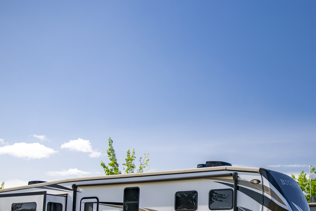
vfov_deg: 25.9
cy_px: 201
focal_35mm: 50
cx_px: 255
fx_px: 439
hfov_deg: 38.1
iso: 500
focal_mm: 24
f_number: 2.8
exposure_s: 1/2000
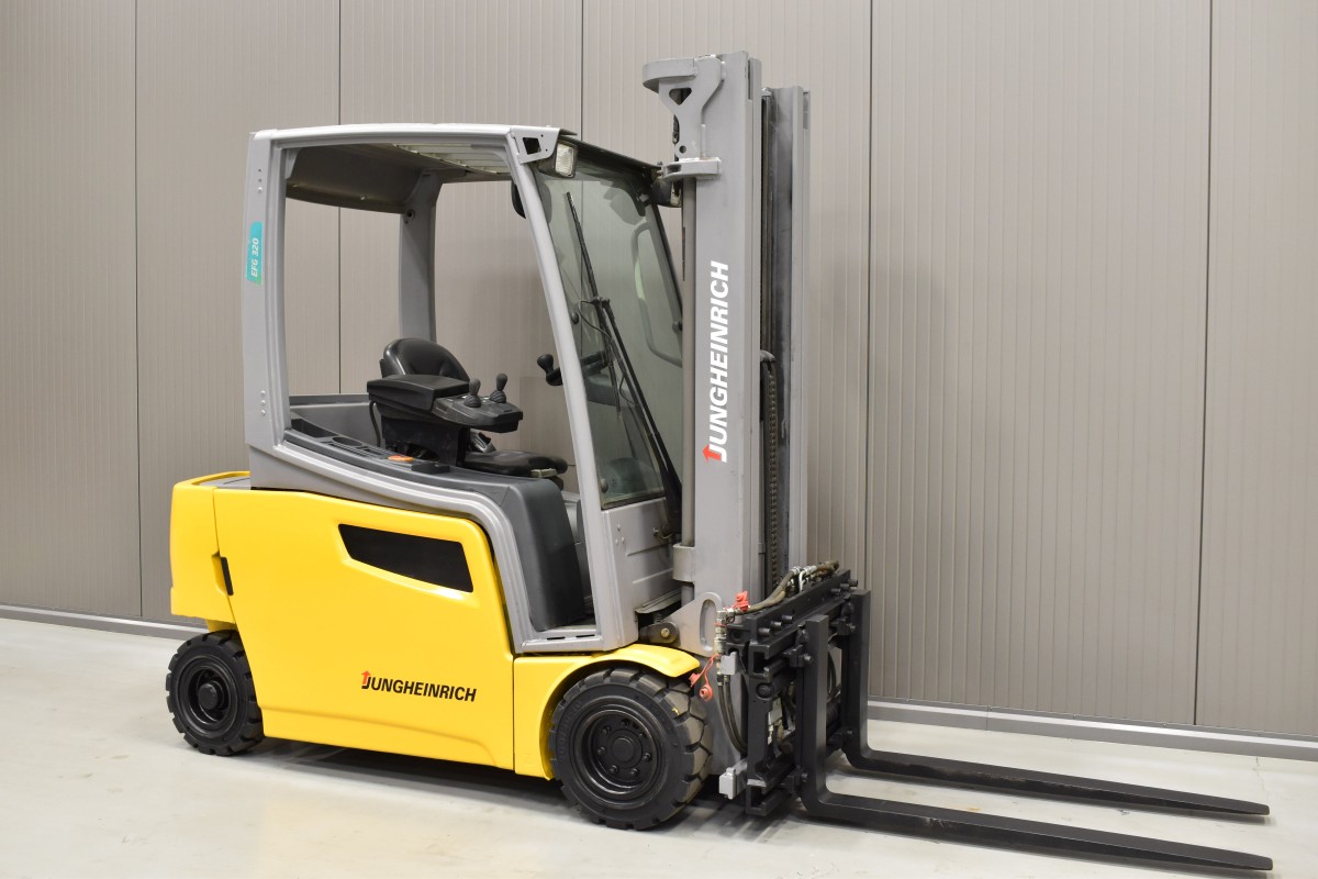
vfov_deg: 36.9
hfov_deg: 53.1
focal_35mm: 36
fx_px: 1318
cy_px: 440
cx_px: 659
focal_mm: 24
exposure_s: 1/15
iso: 1250
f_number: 6.3
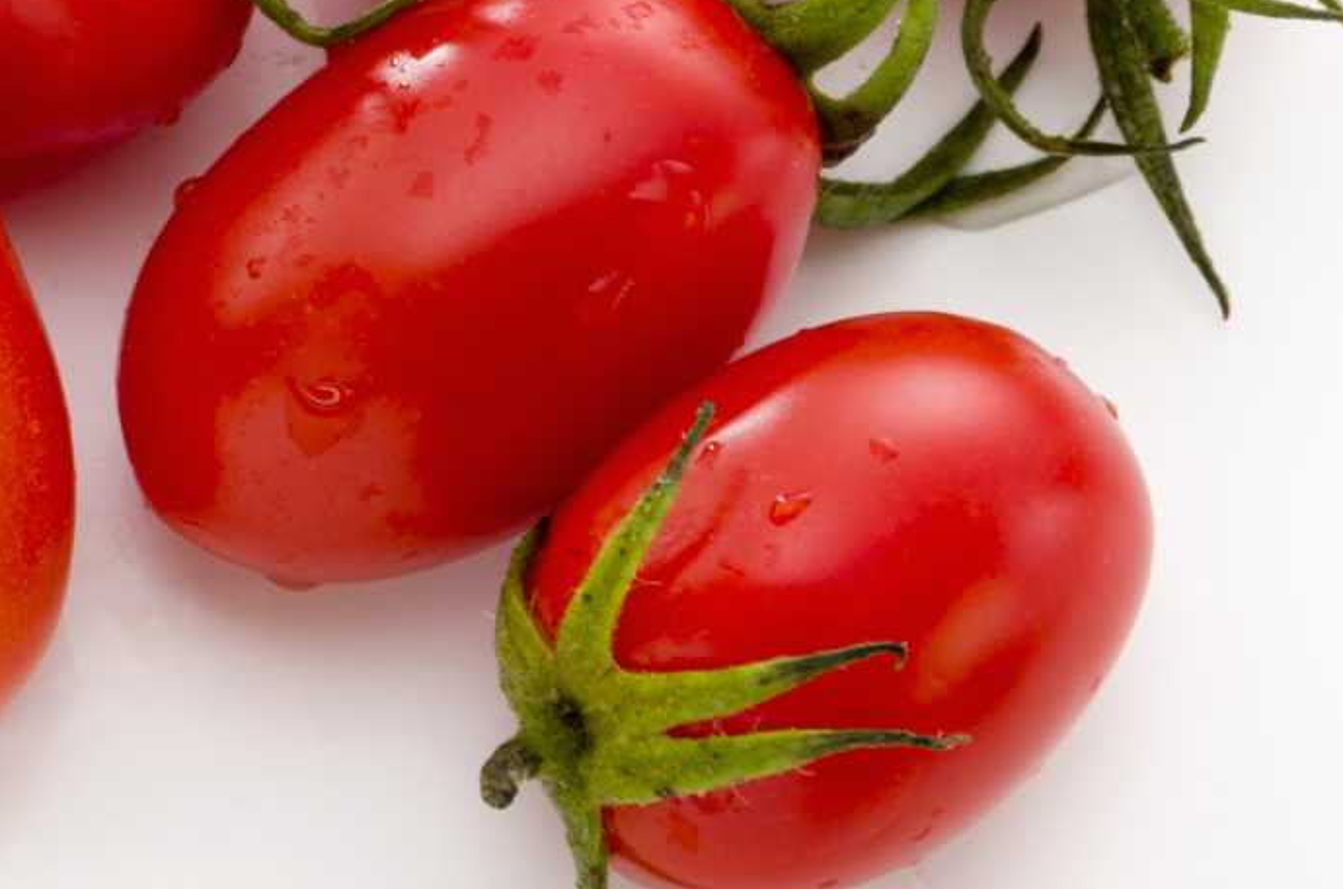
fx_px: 11613
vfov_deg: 4.4
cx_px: -378
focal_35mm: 312
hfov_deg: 6.6
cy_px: -251
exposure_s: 1/60
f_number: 11
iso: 100
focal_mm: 70
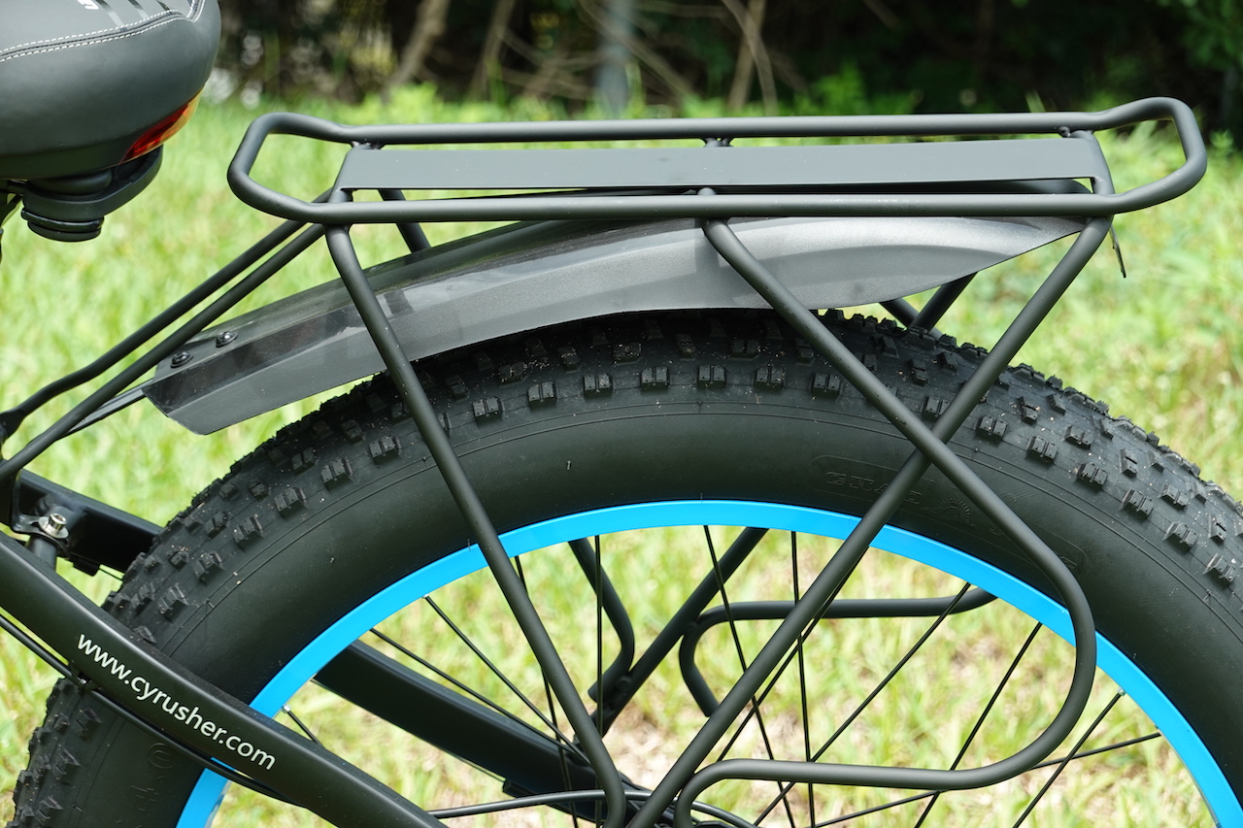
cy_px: 414
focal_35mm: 111
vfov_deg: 12.3
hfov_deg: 18.4
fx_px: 3832
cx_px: 622
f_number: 4.5
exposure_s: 1/160
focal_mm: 40.37
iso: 100
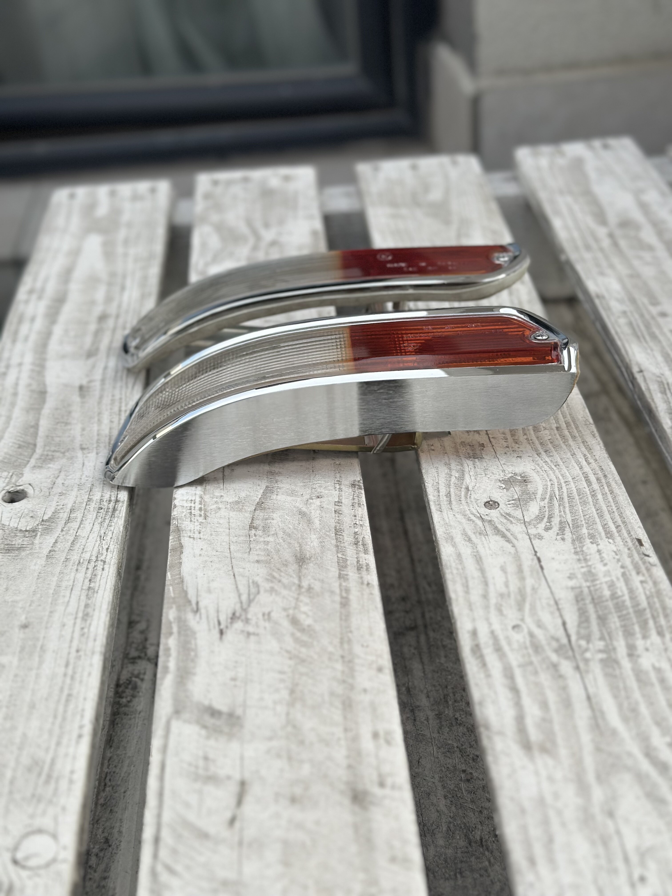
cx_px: 336
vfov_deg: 39.7
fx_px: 1242
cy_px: 448
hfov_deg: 30.3
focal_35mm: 48
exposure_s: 1/756
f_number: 1.78
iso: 80
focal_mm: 6.86
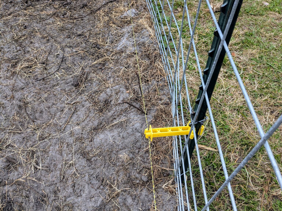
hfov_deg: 65.3
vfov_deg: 51.4
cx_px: 141
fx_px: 220
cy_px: 106
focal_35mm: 27
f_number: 1.73
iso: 58
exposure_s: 1/1299
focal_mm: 4.38
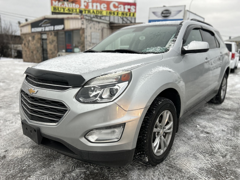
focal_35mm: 26
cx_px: 120
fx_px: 180
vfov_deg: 53.1
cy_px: 90
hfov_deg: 67.3
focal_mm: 5.7
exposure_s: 1/402
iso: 50
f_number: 1.5
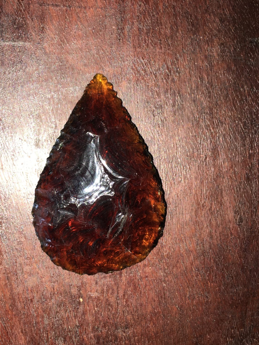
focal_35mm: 40
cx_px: 91
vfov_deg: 46.8
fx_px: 399
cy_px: 181
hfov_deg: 35.7
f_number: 2.2
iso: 25
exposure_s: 1/53
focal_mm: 4.15
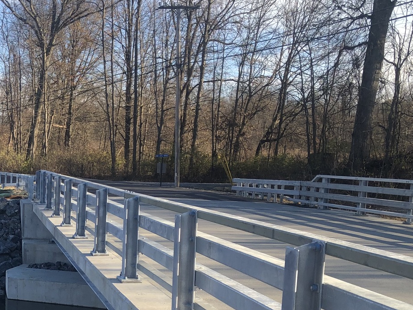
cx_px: 16
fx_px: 728
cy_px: 273
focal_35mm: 61
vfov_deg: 23.5
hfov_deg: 29.9
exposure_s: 1/552
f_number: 1.8
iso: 20
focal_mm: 3.99
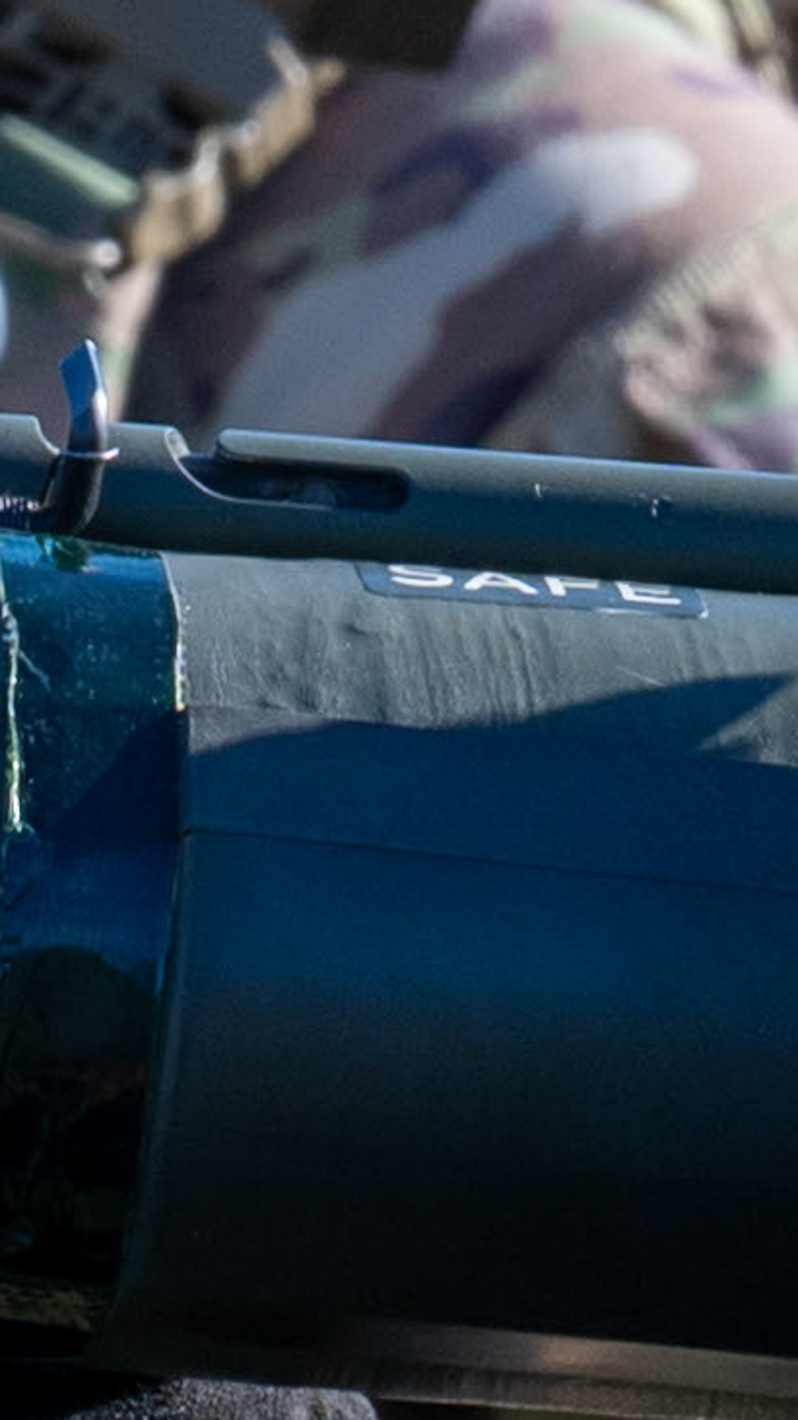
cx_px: 478
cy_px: 816
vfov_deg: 1.4
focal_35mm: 1560
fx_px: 58703
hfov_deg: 0.8
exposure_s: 1/125
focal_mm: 180
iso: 320
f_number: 14
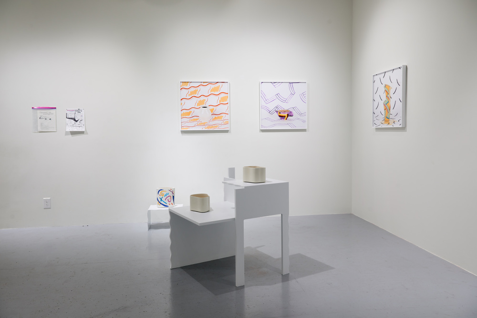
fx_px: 384
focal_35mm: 29
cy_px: 159
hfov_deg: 63.7
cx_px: 238
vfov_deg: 45.0
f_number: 8
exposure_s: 1/2.5
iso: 100
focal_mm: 29
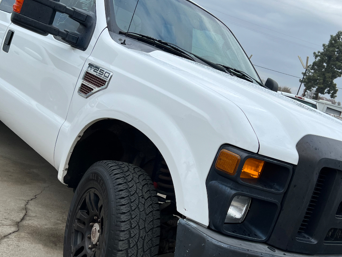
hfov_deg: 45.8
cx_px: 169
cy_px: 147
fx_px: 405
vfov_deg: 35.1
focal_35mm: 41
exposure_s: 1/2353
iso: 50
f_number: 1.5
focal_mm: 5.7
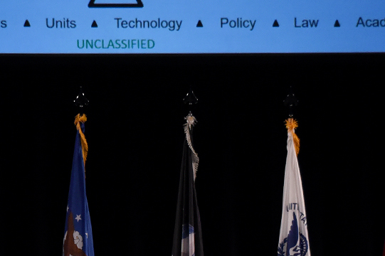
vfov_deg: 4.8
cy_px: 189
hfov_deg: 7.3
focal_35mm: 283
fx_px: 3025
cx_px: 122
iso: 3200
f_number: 5
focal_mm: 85
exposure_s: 1/250
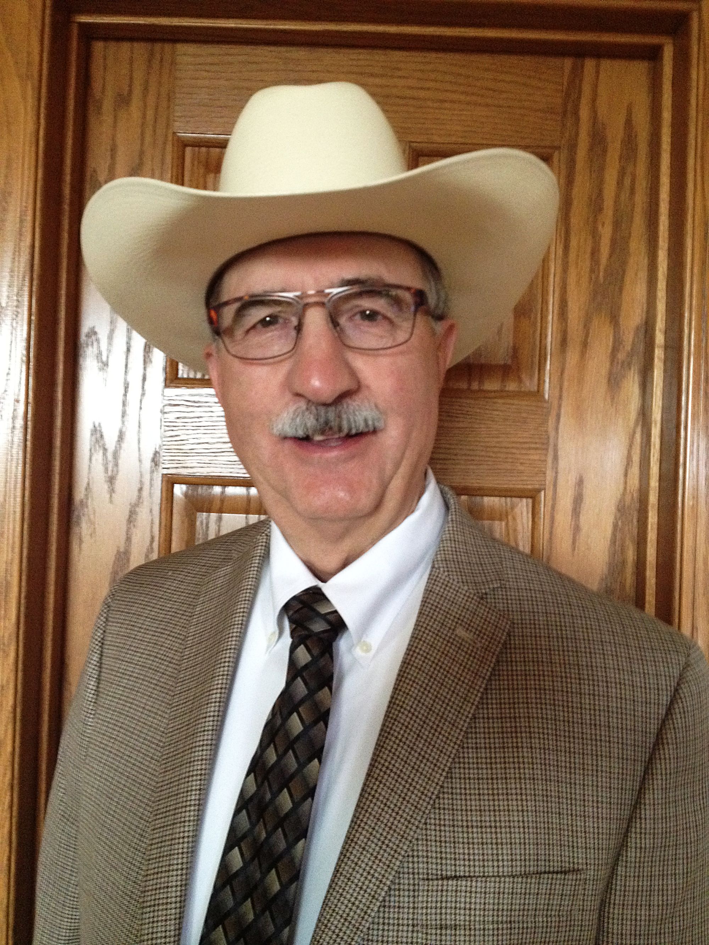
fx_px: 956
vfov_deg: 52.6
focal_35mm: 35
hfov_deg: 40.7
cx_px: 354
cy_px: 472
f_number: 2.4
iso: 320
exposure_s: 1/15
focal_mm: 4.28
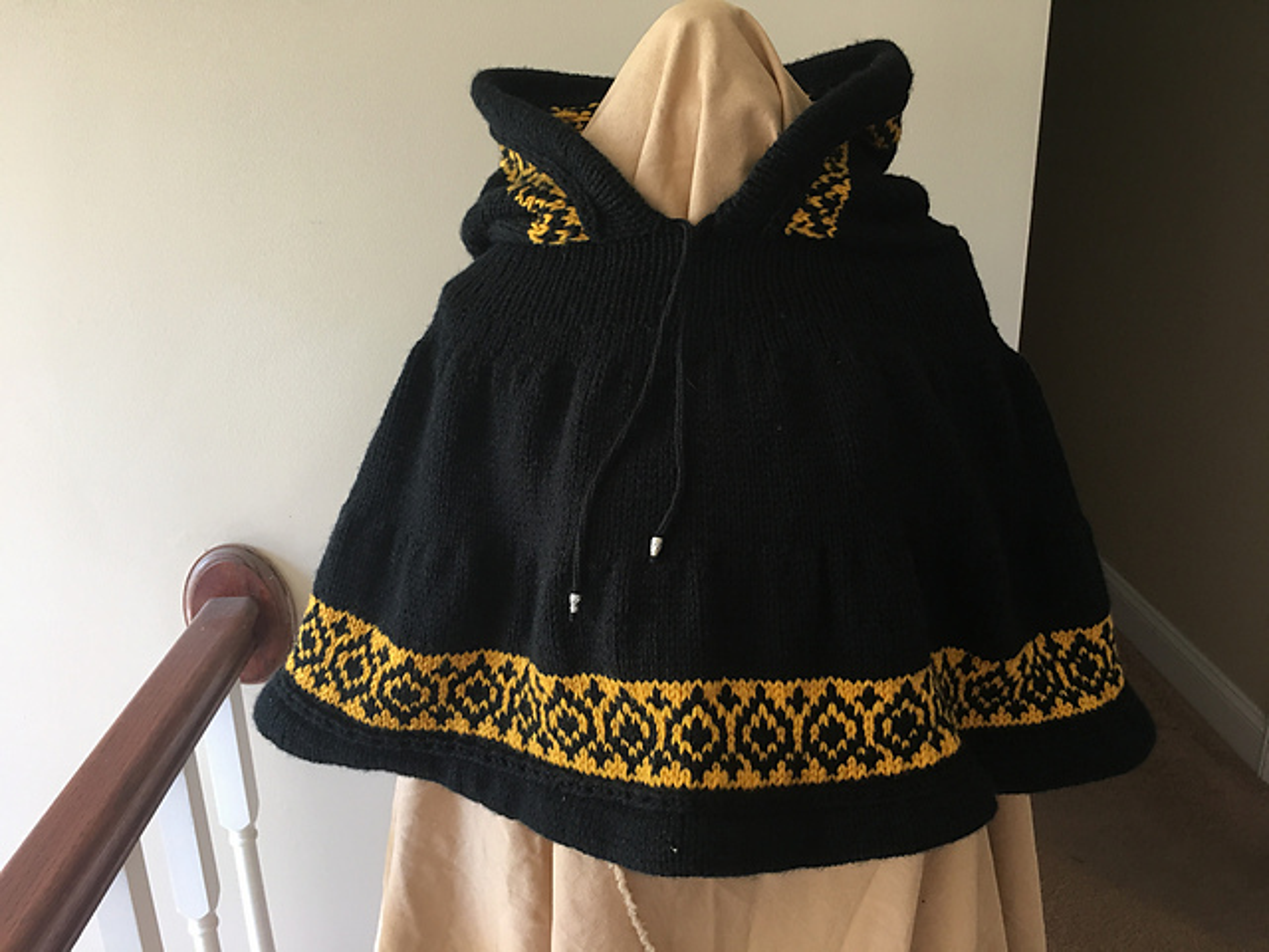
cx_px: 634
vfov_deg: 48.2
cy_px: 476
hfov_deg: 61.7
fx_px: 1063
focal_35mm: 29
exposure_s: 1/15
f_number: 2.2
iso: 40
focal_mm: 4.15
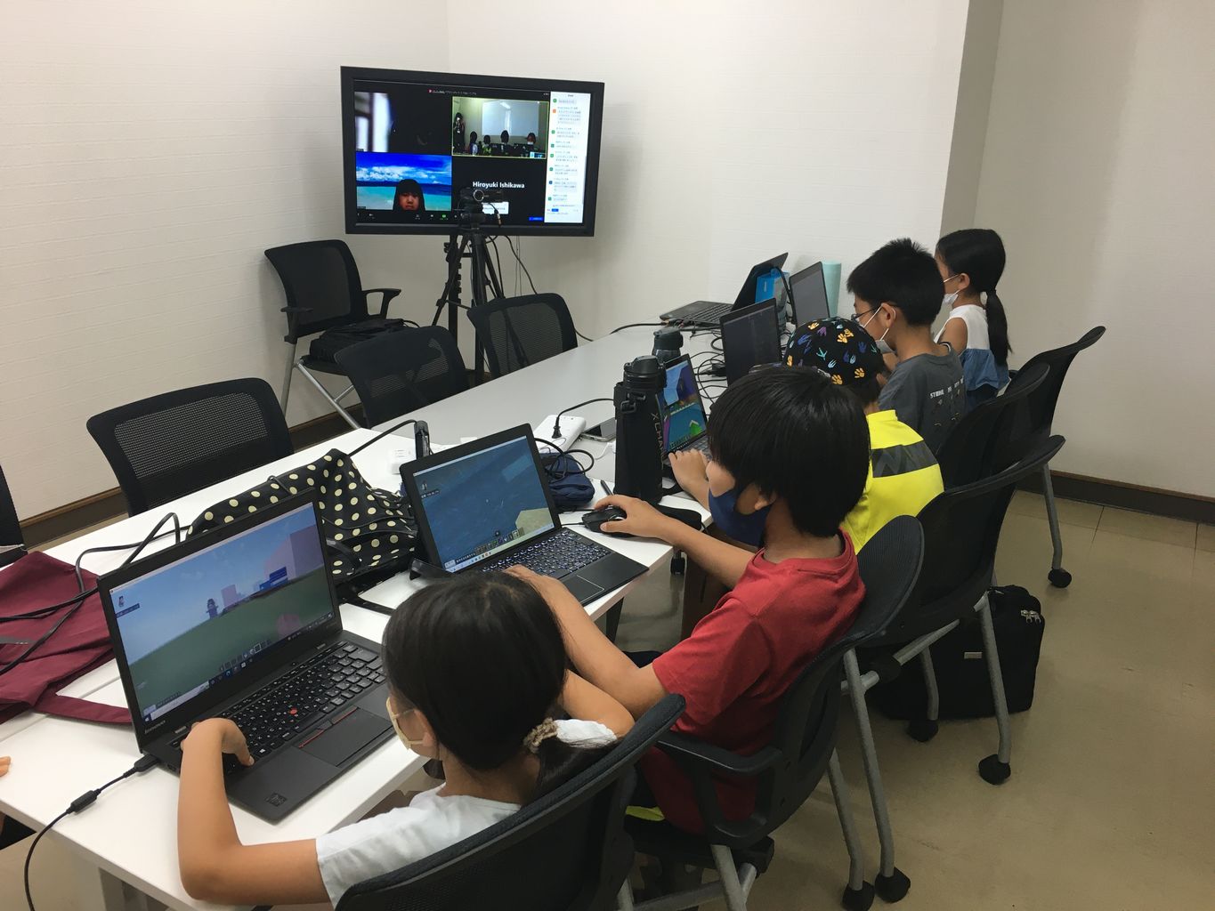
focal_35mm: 29
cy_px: 456
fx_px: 1018
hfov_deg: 61.7
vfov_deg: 48.2
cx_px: 608
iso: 50
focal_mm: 4.15
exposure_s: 1/30
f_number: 2.2
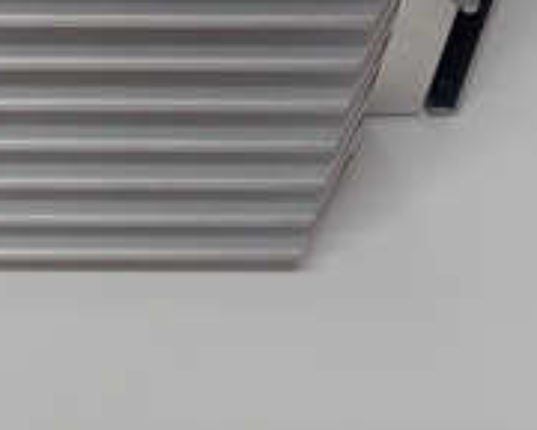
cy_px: -224
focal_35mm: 88
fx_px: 1399
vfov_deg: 16.0
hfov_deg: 20.4
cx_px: -101
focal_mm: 3.79
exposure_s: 1/33
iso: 162
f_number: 2
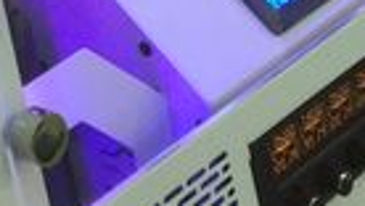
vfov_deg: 5.7
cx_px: -127
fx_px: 1860
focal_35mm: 192
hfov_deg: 10.9
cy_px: -533
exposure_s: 1/15
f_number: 2.2
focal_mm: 4.15
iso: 32
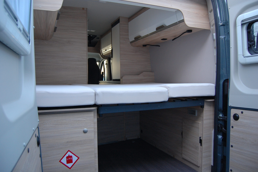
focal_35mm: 27
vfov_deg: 47.8
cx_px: 129
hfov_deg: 67.4
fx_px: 193
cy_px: 86
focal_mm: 18
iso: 500
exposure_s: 1/125
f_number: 3.5
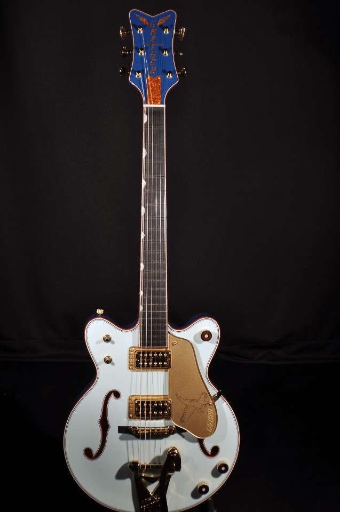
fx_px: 1066
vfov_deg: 27.0
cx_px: 170
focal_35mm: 75
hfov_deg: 18.1
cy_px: 256
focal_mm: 50
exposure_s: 1/160
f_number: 7.1
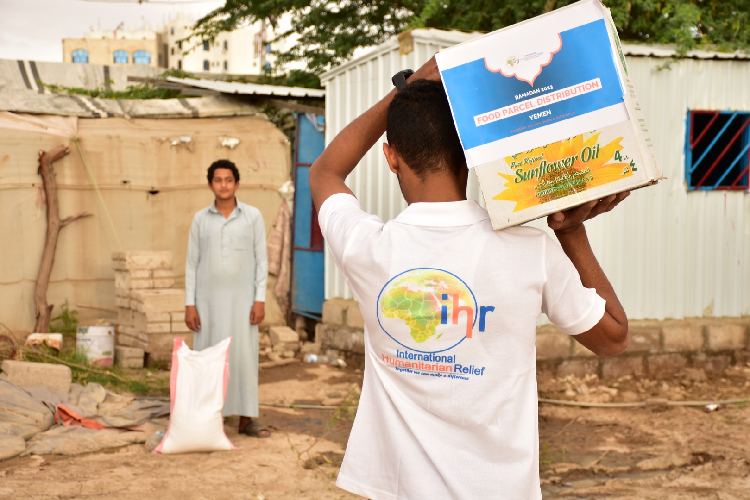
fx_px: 1406
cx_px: 375
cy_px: 250
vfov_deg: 20.2
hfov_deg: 29.9
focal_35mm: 68
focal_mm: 45
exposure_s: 1/80
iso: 100
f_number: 4.5
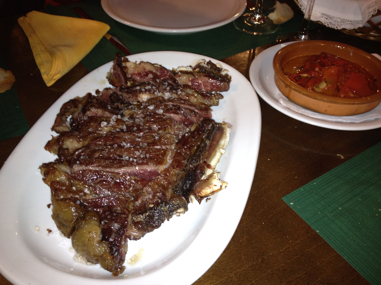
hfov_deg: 52.6
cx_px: 190
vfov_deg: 40.7
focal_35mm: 35
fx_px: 385
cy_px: 142
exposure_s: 1/20
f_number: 2.4
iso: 100
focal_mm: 4.28
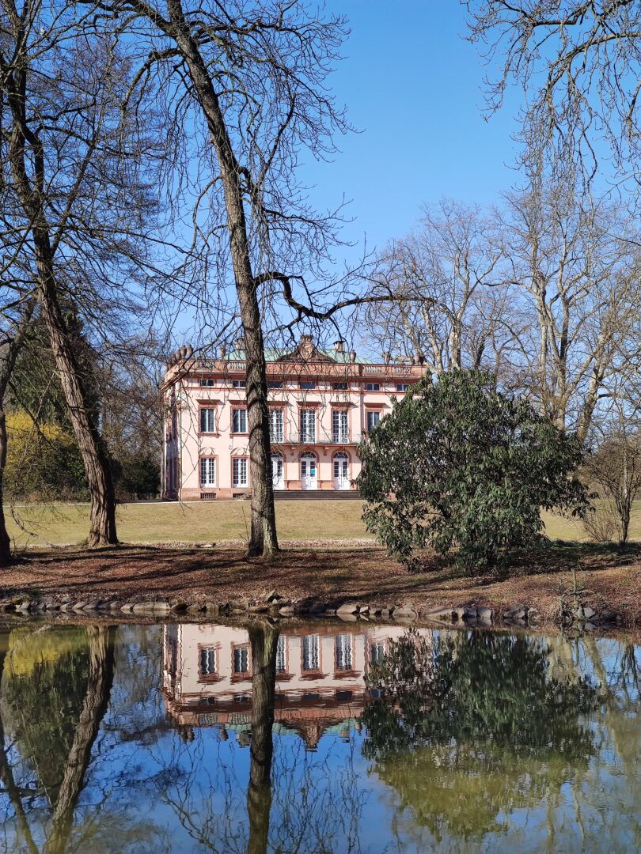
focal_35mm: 41
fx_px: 1012
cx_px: 320
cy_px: 427
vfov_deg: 45.8
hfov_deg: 35.1
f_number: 2
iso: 100
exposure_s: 1/1156
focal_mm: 8.16
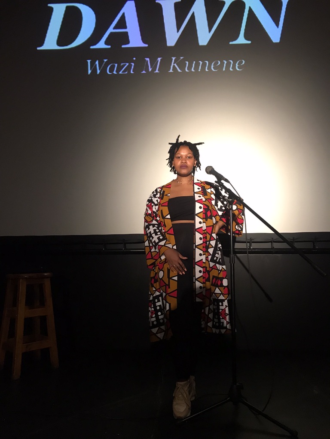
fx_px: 356
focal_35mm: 28
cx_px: 165
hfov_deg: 49.7
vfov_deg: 63.4
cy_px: 220
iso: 80
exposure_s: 1/17
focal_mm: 3.99
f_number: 1.8
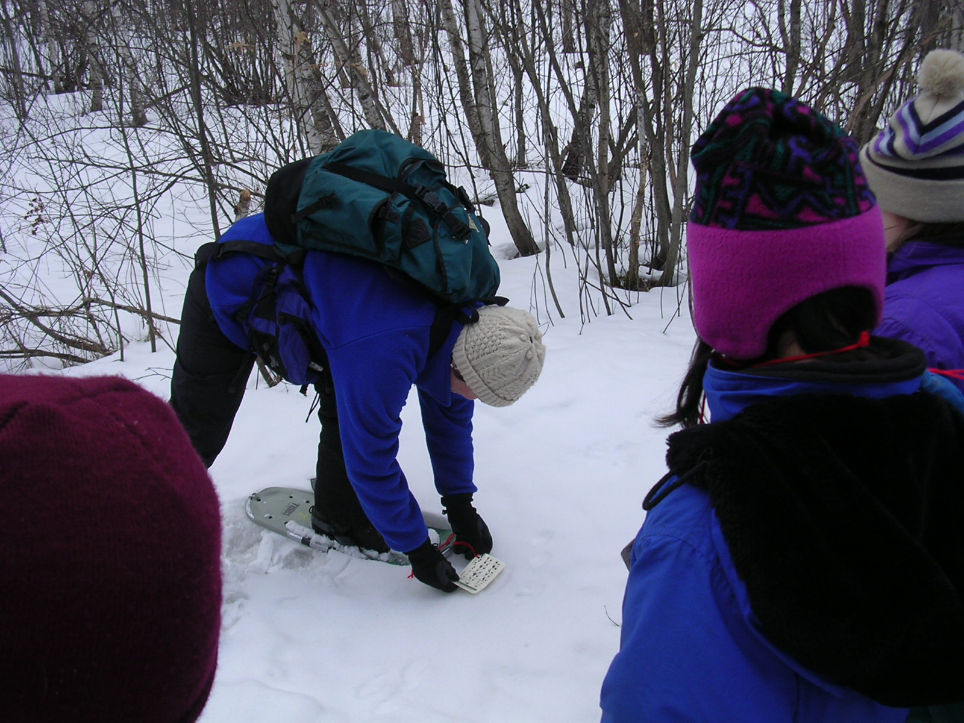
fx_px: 1058
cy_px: 362
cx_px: 482
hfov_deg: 49.0
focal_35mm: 38
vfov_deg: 37.7
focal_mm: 5.8
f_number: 2.8
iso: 100
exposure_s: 1/518
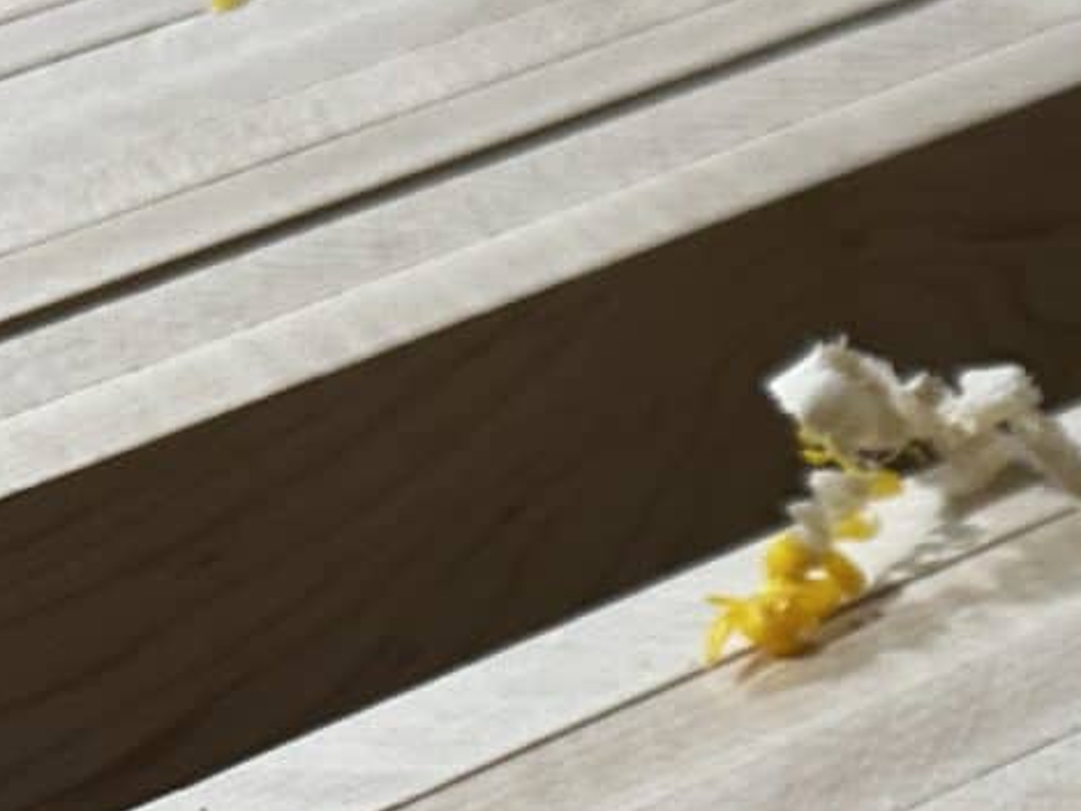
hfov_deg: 15.1
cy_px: 876
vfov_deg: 13.8
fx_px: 3279
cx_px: 2171
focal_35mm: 105
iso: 200
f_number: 1.78
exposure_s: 1/60
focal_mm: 6.86
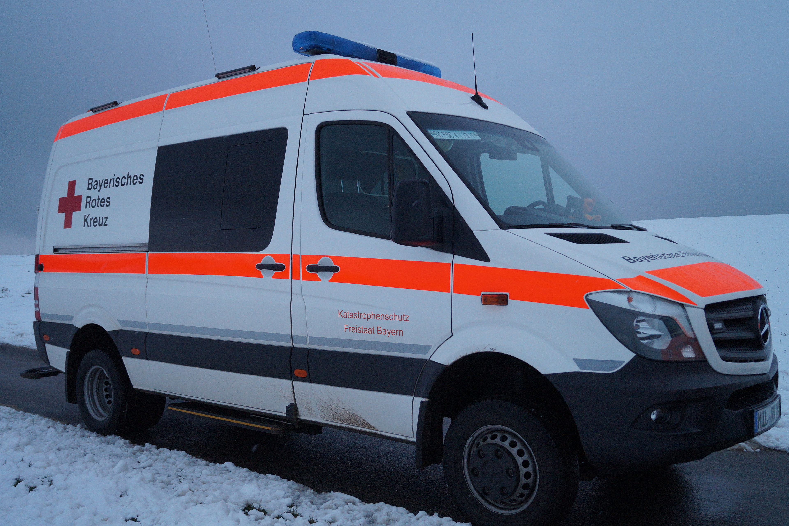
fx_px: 723
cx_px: 394
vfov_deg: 39.9
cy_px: 263
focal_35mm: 33
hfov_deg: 57.2
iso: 1000
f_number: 4
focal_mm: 22
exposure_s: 1/160
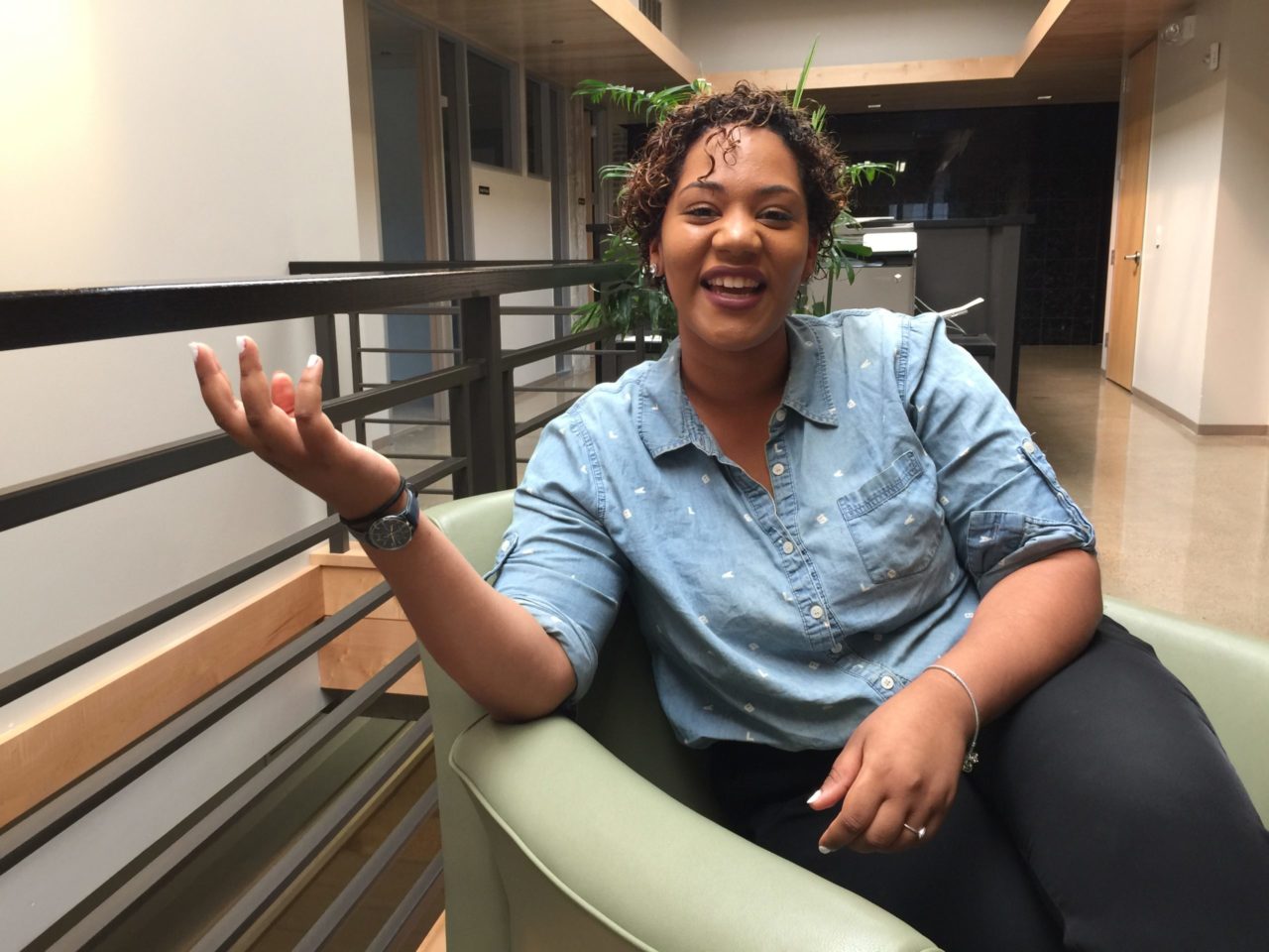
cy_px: 476
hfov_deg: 61.7
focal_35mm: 29
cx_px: 634
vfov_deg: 48.2
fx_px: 1063
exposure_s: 1/30
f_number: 2.2
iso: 40
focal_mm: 4.15
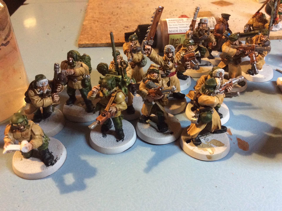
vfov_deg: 44.1
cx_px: 141
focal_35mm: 32
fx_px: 260
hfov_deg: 56.9
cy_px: 106
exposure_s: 1/25
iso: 250
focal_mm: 3.3
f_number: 2.4
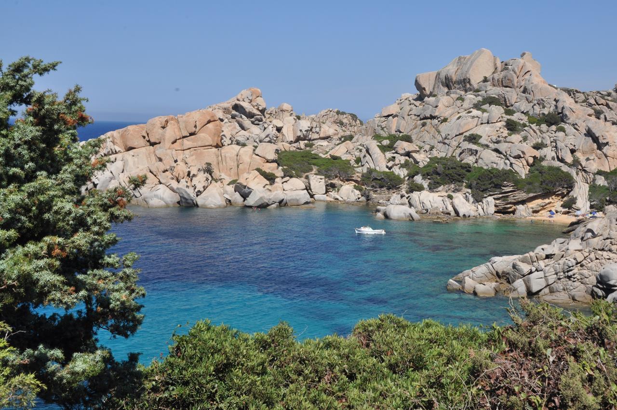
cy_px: 205
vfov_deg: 28.0
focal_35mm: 48
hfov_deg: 41.2
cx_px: 308
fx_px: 822
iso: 400
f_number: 25
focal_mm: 32
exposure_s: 1/200
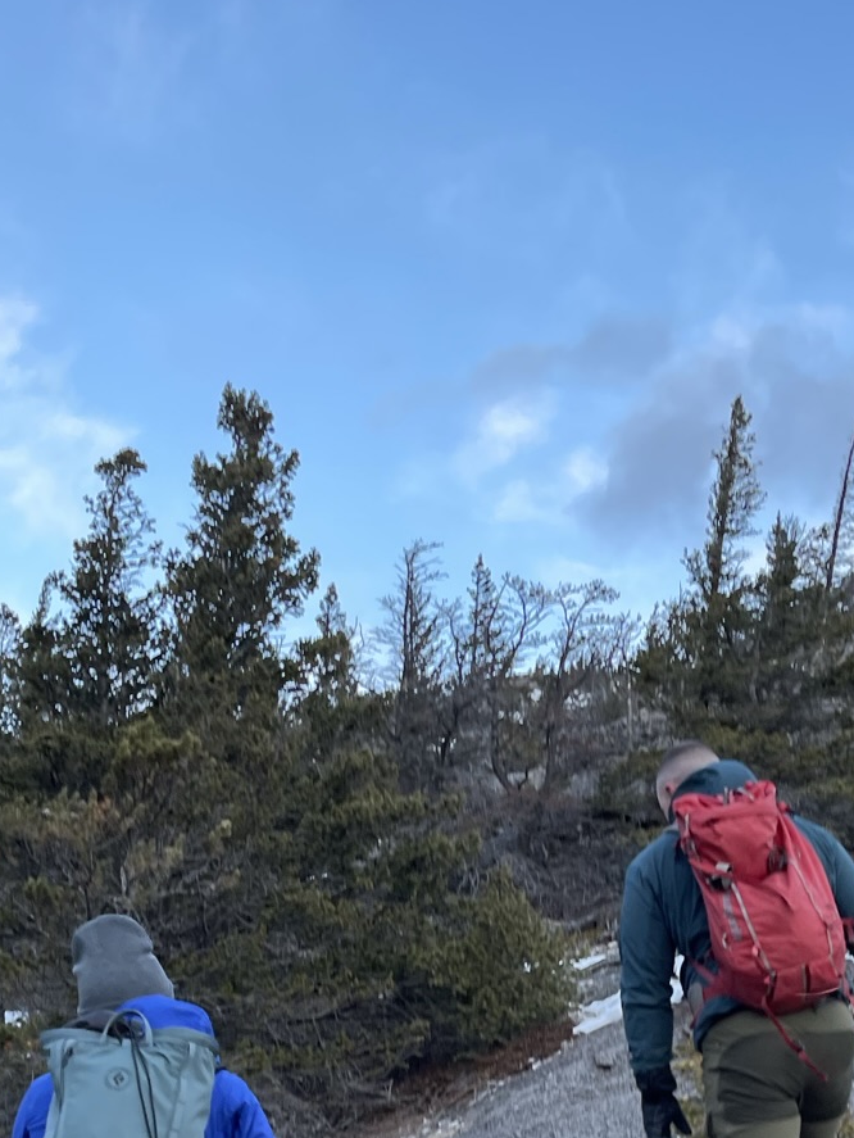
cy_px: 1070
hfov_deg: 24.4
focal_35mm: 60
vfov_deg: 30.4
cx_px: 436
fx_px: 1972
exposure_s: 1/121
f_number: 1.6
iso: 64
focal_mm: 5.1
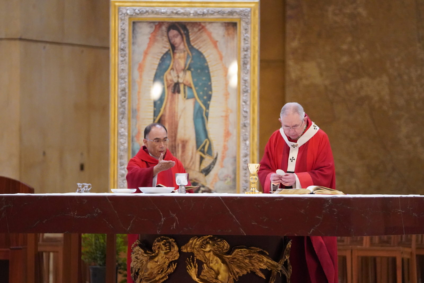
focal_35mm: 300
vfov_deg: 4.6
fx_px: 3533
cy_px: 142
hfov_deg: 6.9
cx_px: 212
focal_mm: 200
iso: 6400
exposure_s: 1/320
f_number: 2.8
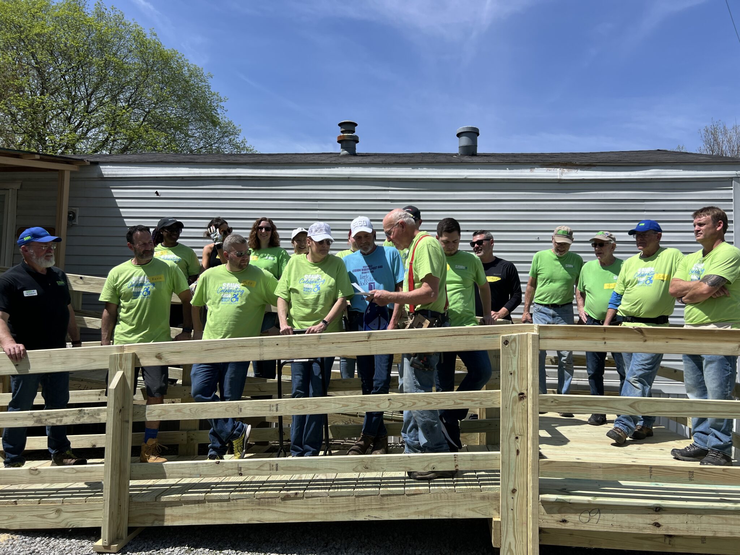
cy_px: 278
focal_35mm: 26
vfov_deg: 53.1
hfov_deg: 67.3
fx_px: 556
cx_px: 370
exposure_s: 1/3704
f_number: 1.5
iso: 50
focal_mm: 5.7
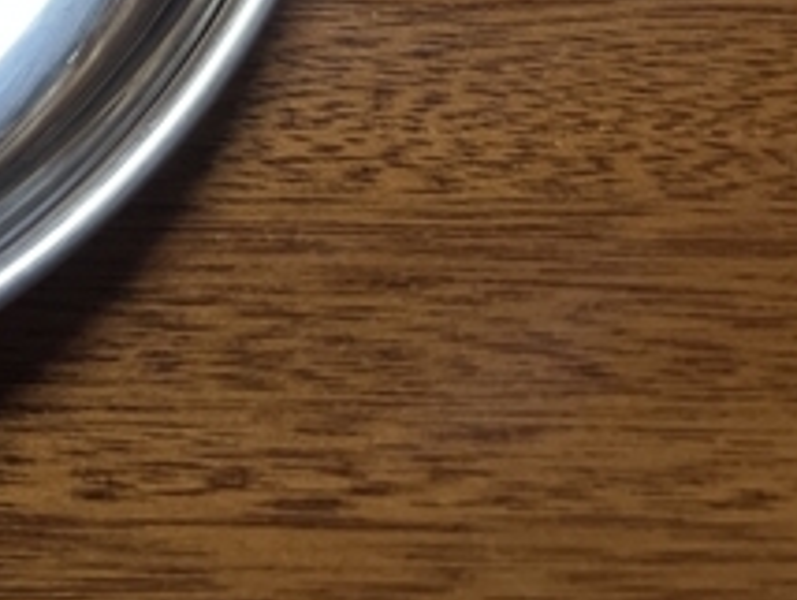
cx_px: -682
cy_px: -503
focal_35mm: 97
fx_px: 2236
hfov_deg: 16.5
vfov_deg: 13.6
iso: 125
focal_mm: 5.7
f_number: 1.5
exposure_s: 1/100
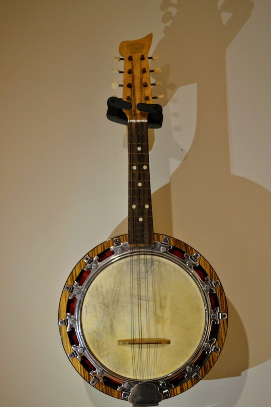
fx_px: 474
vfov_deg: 46.4
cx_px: 136
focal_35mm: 42
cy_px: 204
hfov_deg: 31.9
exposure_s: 1/25
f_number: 4.5
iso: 1600
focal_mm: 28
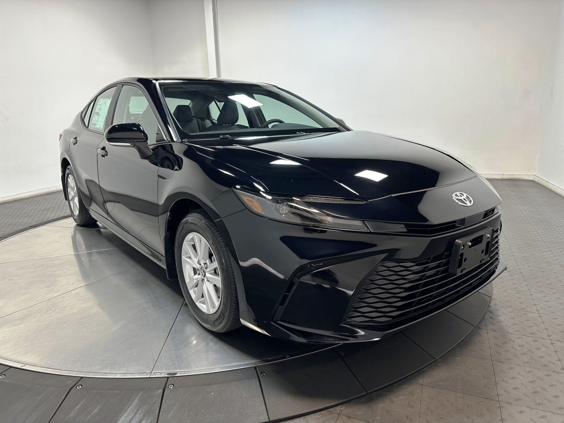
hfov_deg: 71.6
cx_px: 282
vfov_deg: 56.8
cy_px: 212
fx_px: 391
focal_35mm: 24
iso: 320
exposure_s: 1/60
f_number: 1.78
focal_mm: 6.86
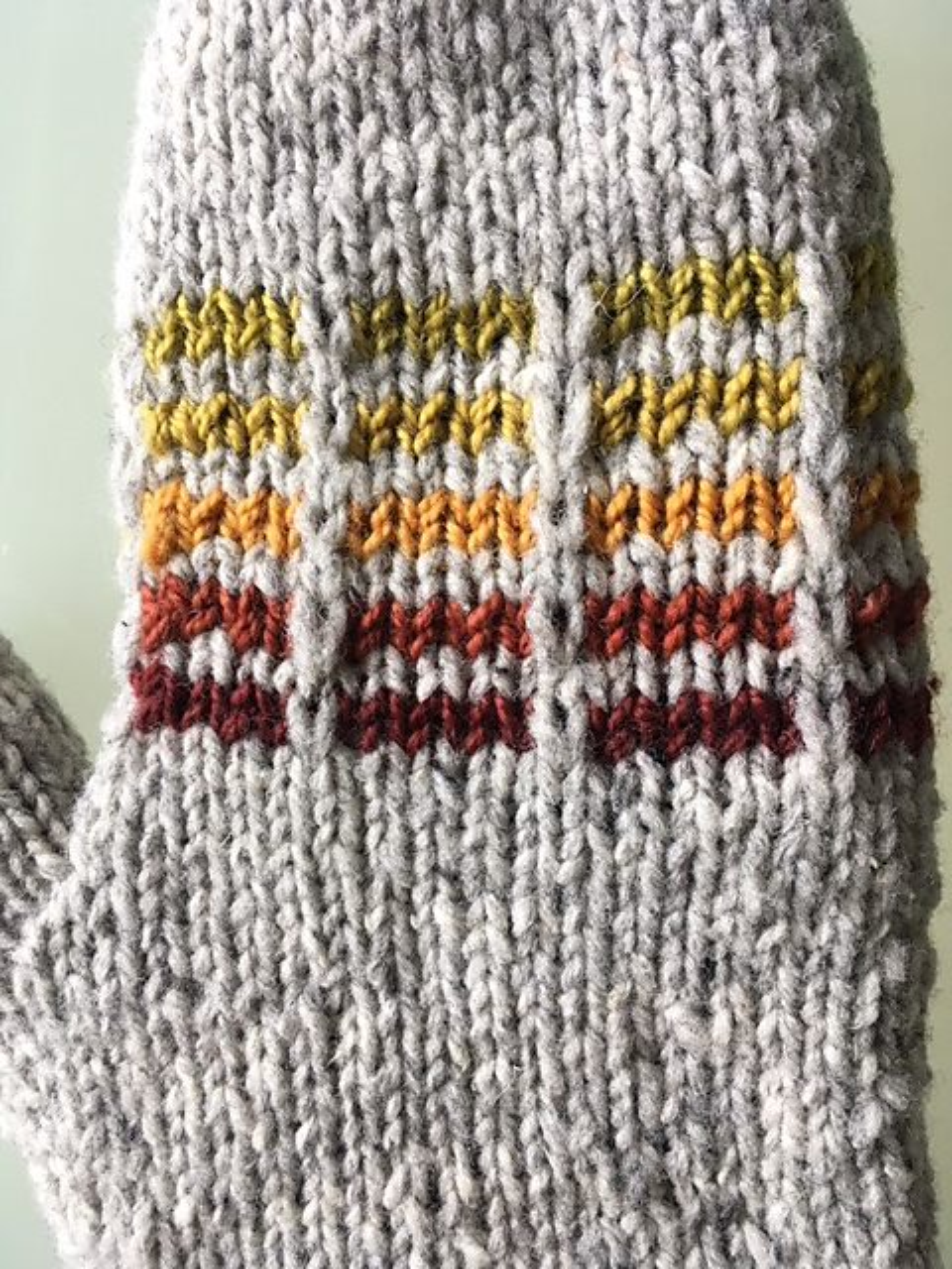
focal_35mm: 29
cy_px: 634
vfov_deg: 61.7
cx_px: 476
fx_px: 1063
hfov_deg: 48.2
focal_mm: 4.15
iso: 40
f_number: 2.2
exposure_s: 1/30
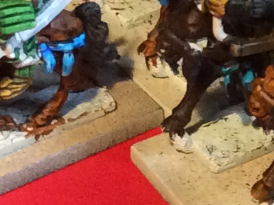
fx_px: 1699
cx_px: 201
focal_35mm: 215
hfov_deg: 9.2
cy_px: 6
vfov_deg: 6.9
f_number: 2.4
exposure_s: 1/25
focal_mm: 3.3
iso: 250
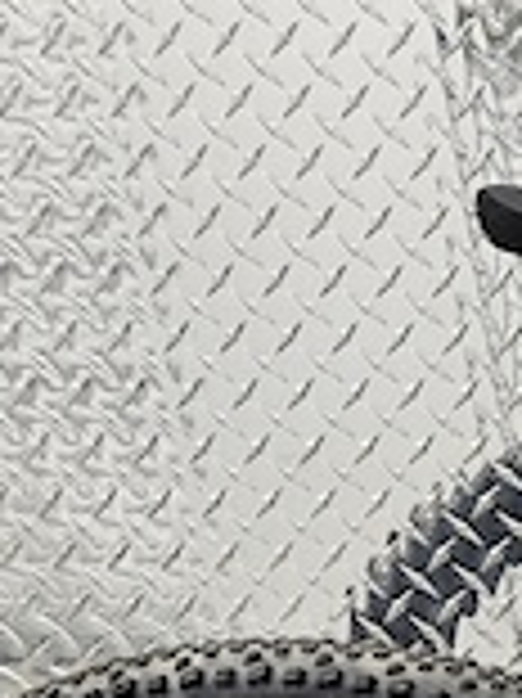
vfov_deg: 15.0
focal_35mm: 119
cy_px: 1126
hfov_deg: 10.0
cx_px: 1440
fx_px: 2396
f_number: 1.8
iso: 320
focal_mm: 5.4
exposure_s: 1/120
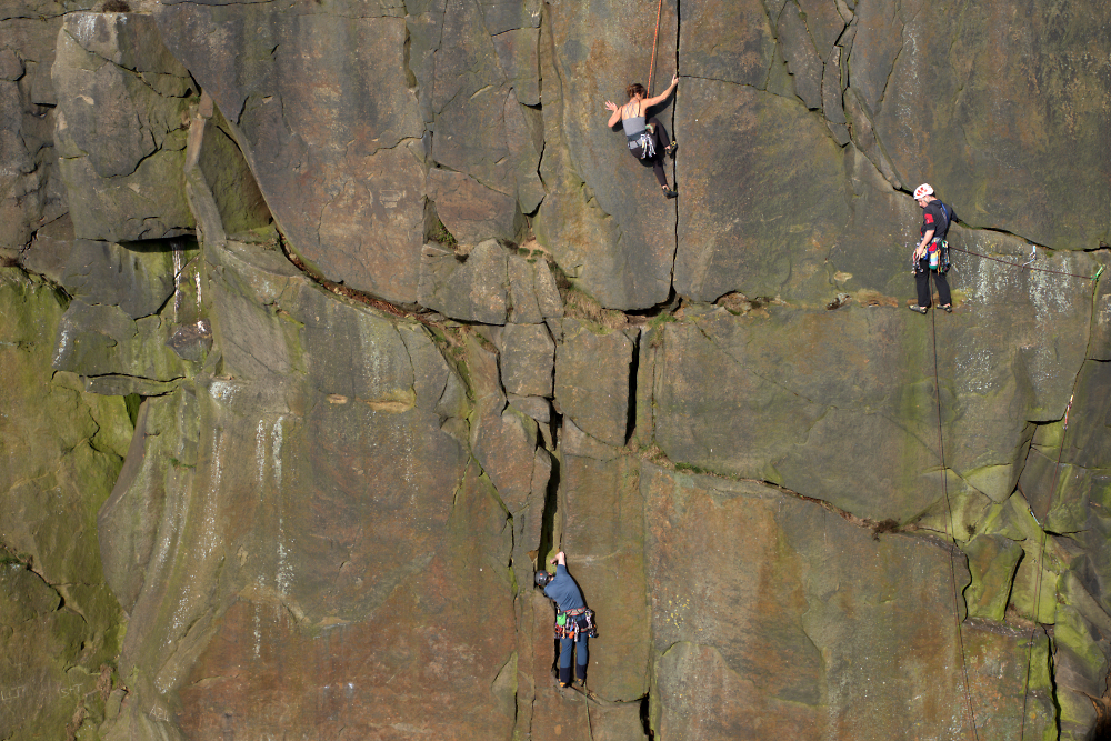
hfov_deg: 31.4
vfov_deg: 21.2
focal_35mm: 64
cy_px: 370
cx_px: 556
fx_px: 1975
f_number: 8
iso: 100
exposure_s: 1/200
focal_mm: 43
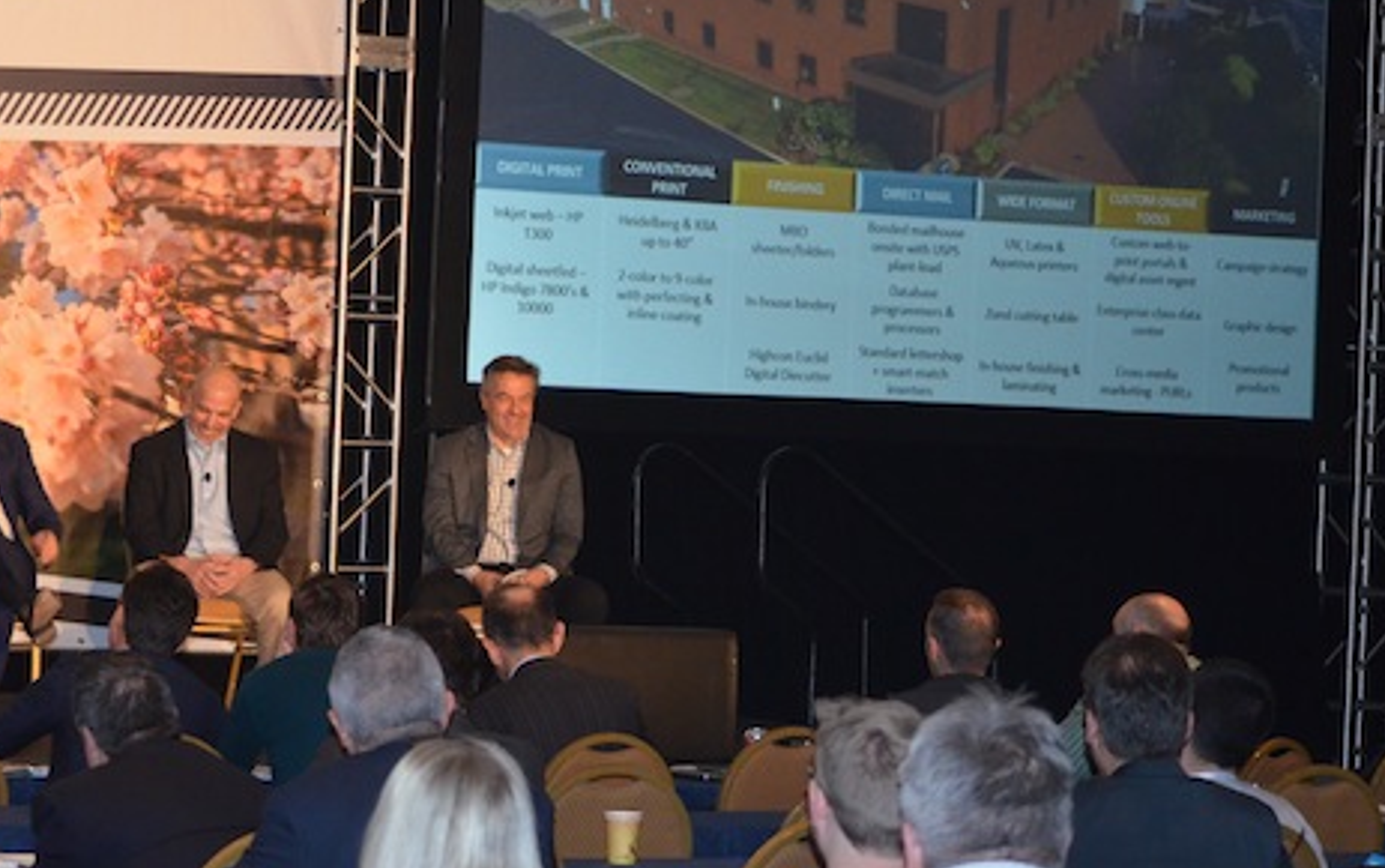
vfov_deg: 9.7
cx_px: 311
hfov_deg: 15.3
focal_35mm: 136
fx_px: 5130
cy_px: 226
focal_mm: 55
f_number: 4.5
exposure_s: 1/60
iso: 2000
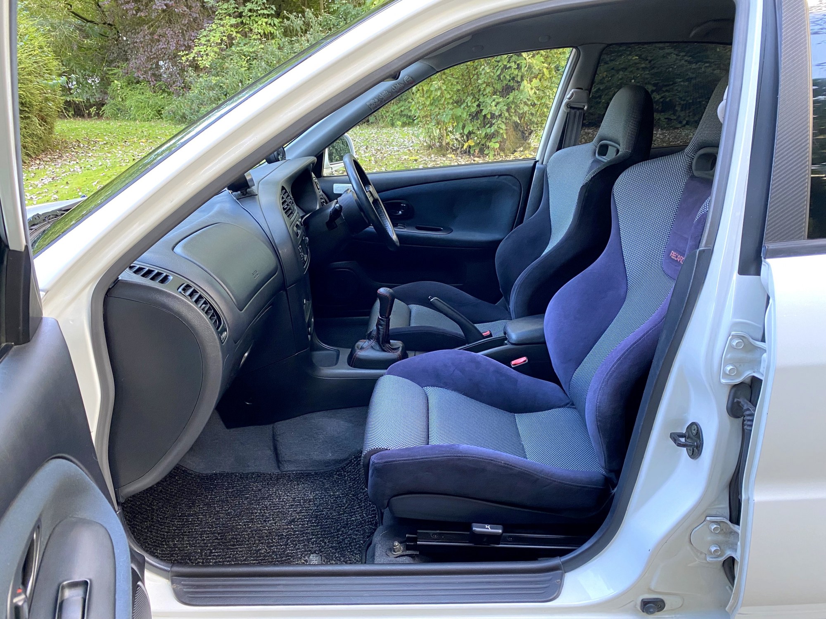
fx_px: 620
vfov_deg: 53.1
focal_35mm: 26
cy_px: 310
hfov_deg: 67.3
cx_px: 413
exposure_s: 1/60
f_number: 1.8
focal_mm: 4.25
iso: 160
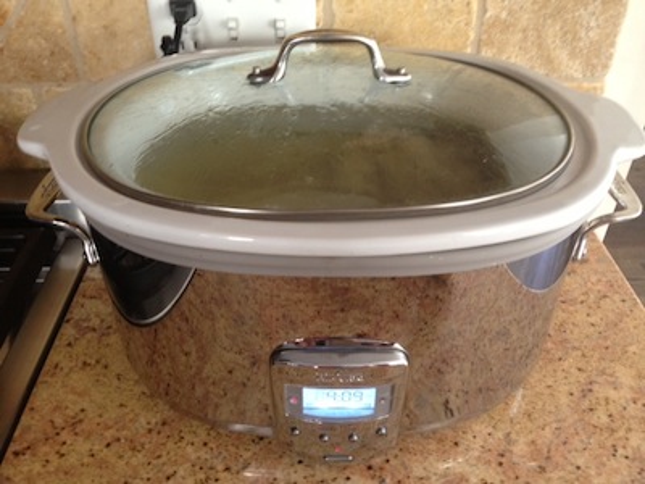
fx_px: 615
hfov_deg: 55.4
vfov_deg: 42.9
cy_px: 242
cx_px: 322
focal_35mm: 33
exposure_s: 1/20
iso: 100
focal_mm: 4.13
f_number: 2.4
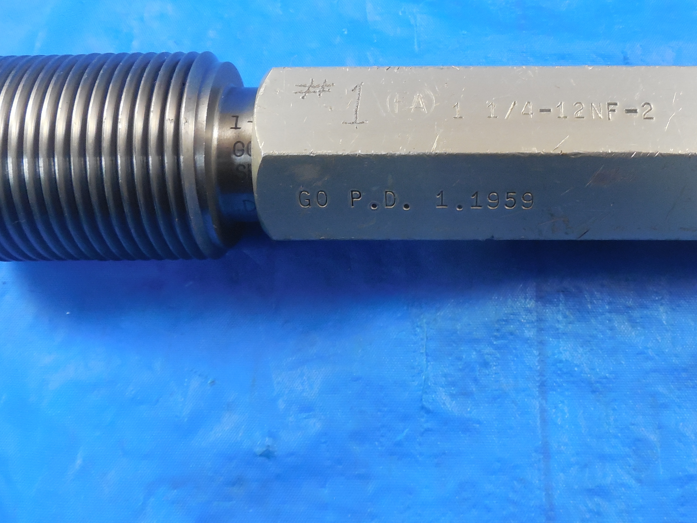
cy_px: 155
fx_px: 805
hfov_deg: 46.3
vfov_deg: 35.4
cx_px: 442
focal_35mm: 40
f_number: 3.3
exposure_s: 1/30
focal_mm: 4.5
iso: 320
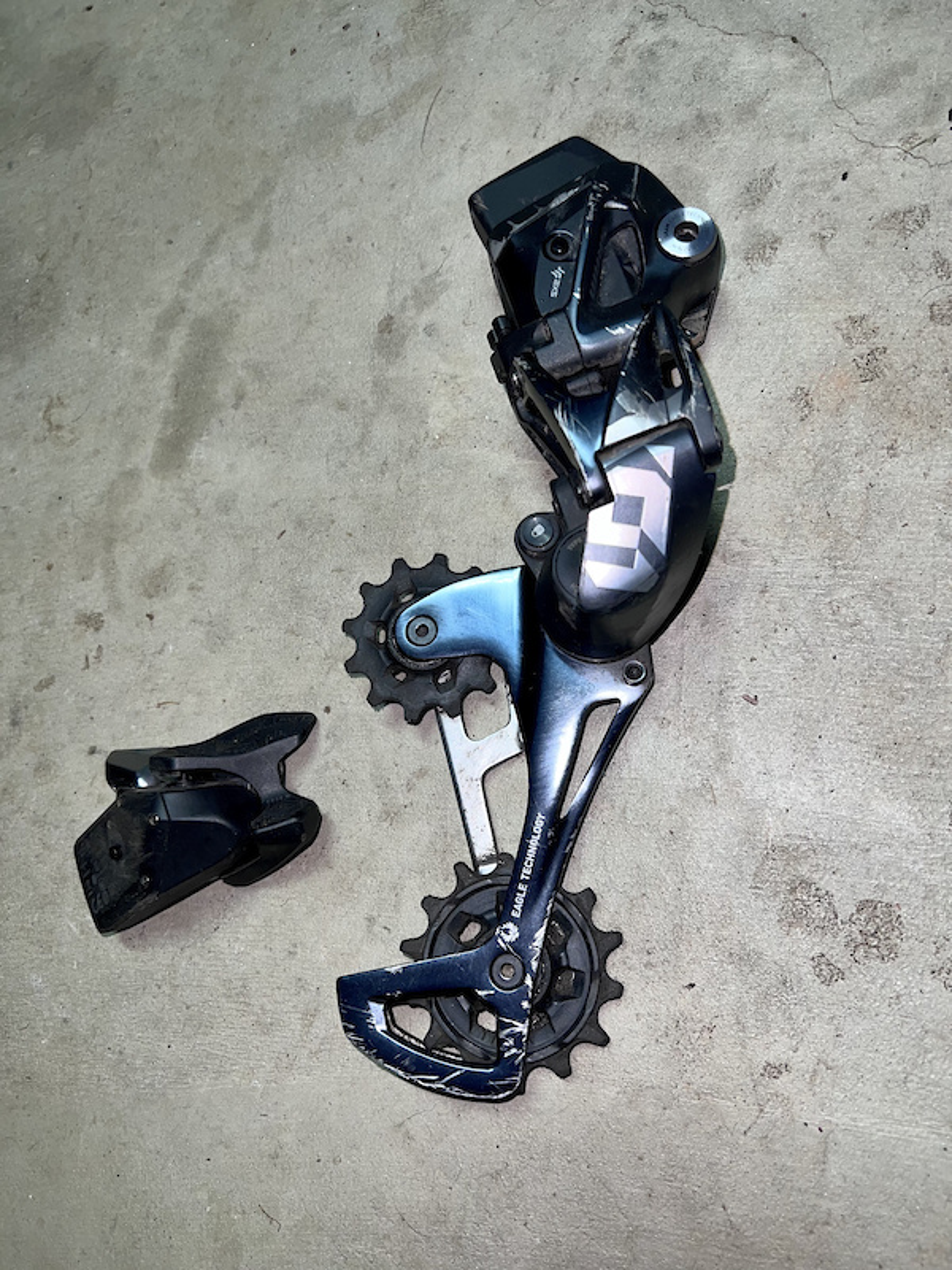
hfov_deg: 53.1
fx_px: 953
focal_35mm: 26
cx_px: 476
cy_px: 635
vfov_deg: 67.3
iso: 32
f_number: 1.5
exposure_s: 1/65
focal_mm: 5.7
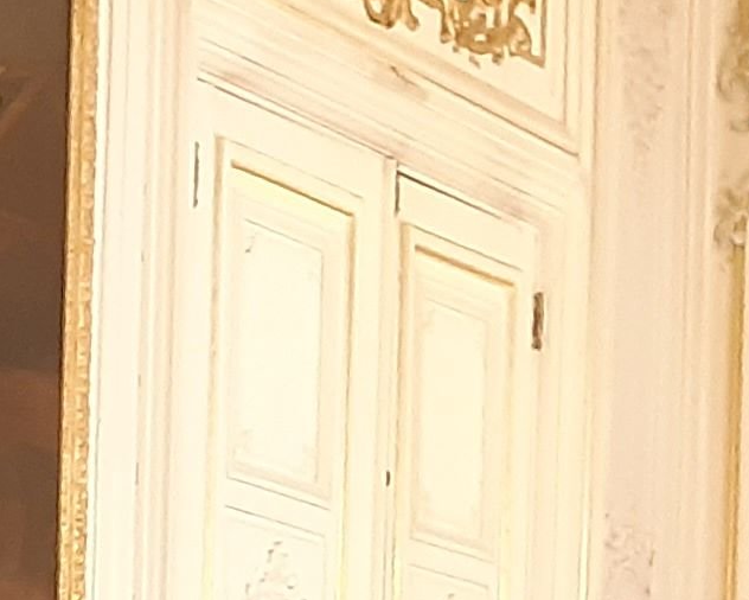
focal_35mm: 185
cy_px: 1705
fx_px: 4102
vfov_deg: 7.5
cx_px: -1442
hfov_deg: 8.7
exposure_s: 1/25
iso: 250
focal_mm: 3.92
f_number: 1.7
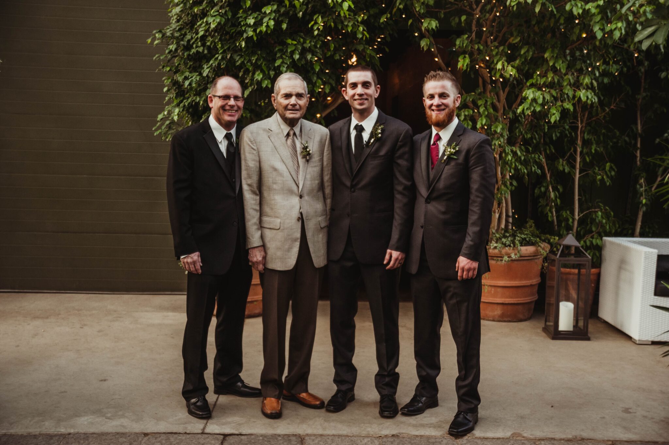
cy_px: 222
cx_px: 334
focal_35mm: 40
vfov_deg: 33.4
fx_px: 743
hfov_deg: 48.5
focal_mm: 40
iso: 800
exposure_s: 1/400
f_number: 3.3
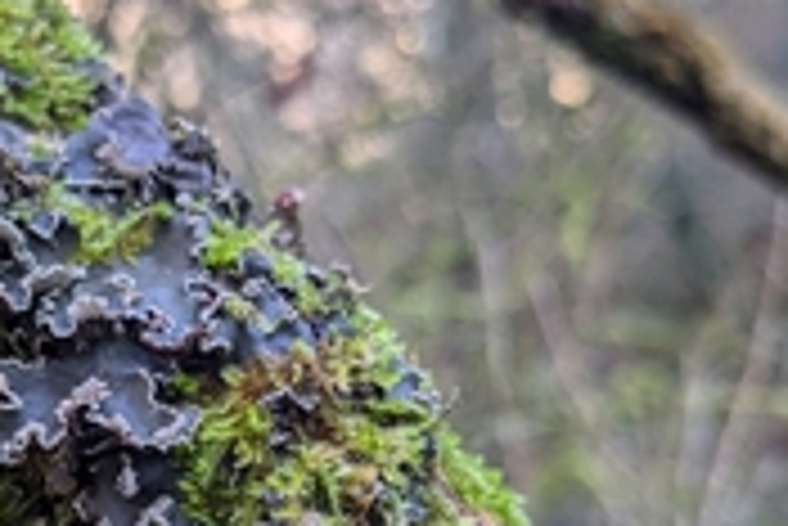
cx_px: 250
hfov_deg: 32.5
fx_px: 1336
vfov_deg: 22.2
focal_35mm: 61
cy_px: 342
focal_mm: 4.38
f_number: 1.73
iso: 87
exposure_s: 1/99.9
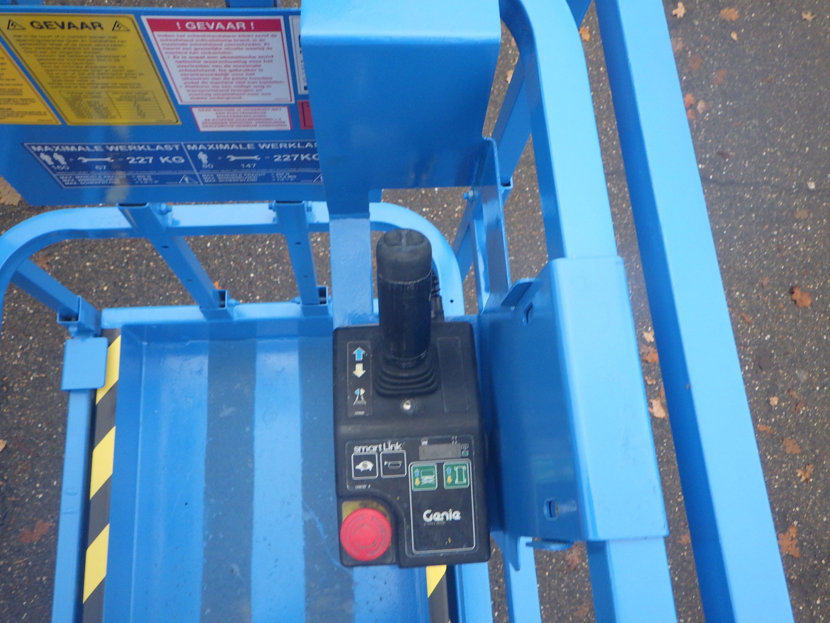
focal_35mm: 28
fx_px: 671
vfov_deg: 49.7
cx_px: 415
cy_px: 312
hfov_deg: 63.4
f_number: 3.5
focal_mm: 5
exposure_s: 1/45
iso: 200
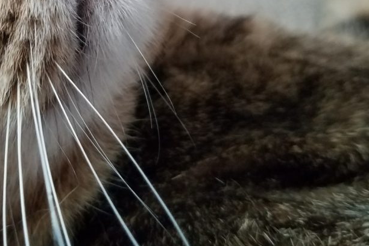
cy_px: 4
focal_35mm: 53
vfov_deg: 24.4
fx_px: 543
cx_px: 76
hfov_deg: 36.3
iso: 500
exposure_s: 1/60
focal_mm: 4.2
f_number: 1.7
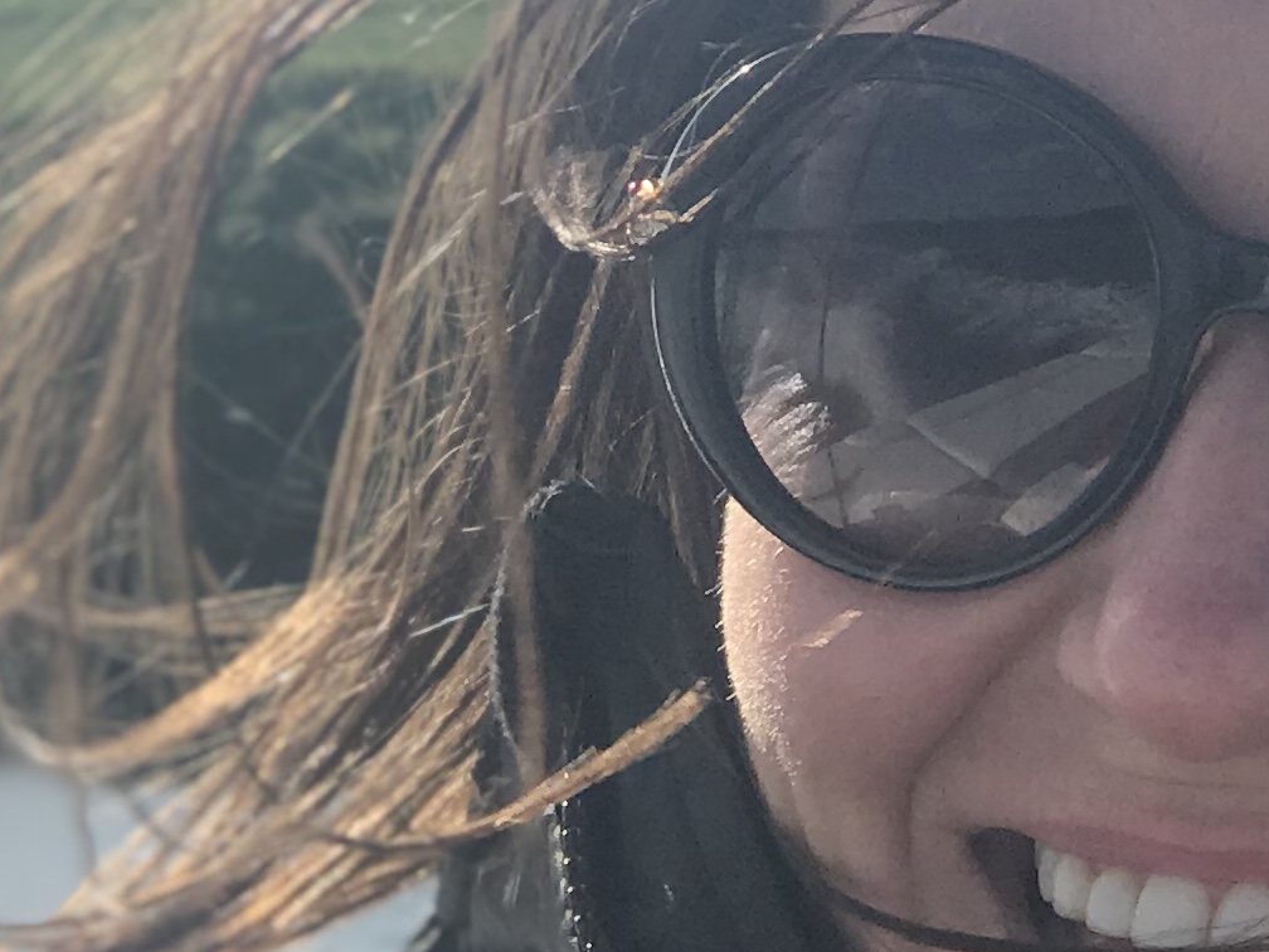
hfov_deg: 8.7
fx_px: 8358
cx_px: 643
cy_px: 312
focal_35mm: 228
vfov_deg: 6.5
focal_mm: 6.6
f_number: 2.8
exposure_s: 1/997
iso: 20
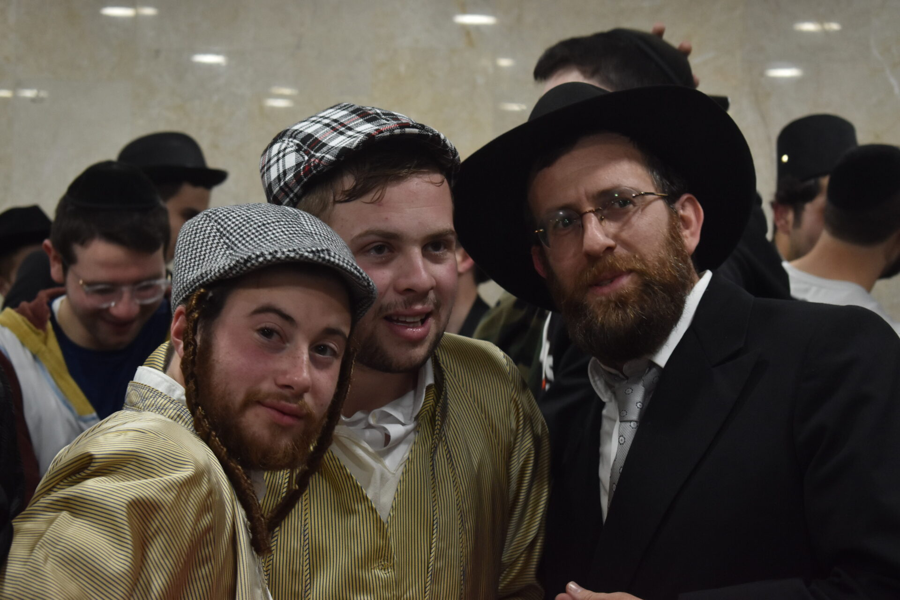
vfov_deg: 16.6
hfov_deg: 24.6
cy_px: 300
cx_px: 450
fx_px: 2062
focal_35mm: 82
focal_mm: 55
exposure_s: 1/125
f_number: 5.6
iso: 800
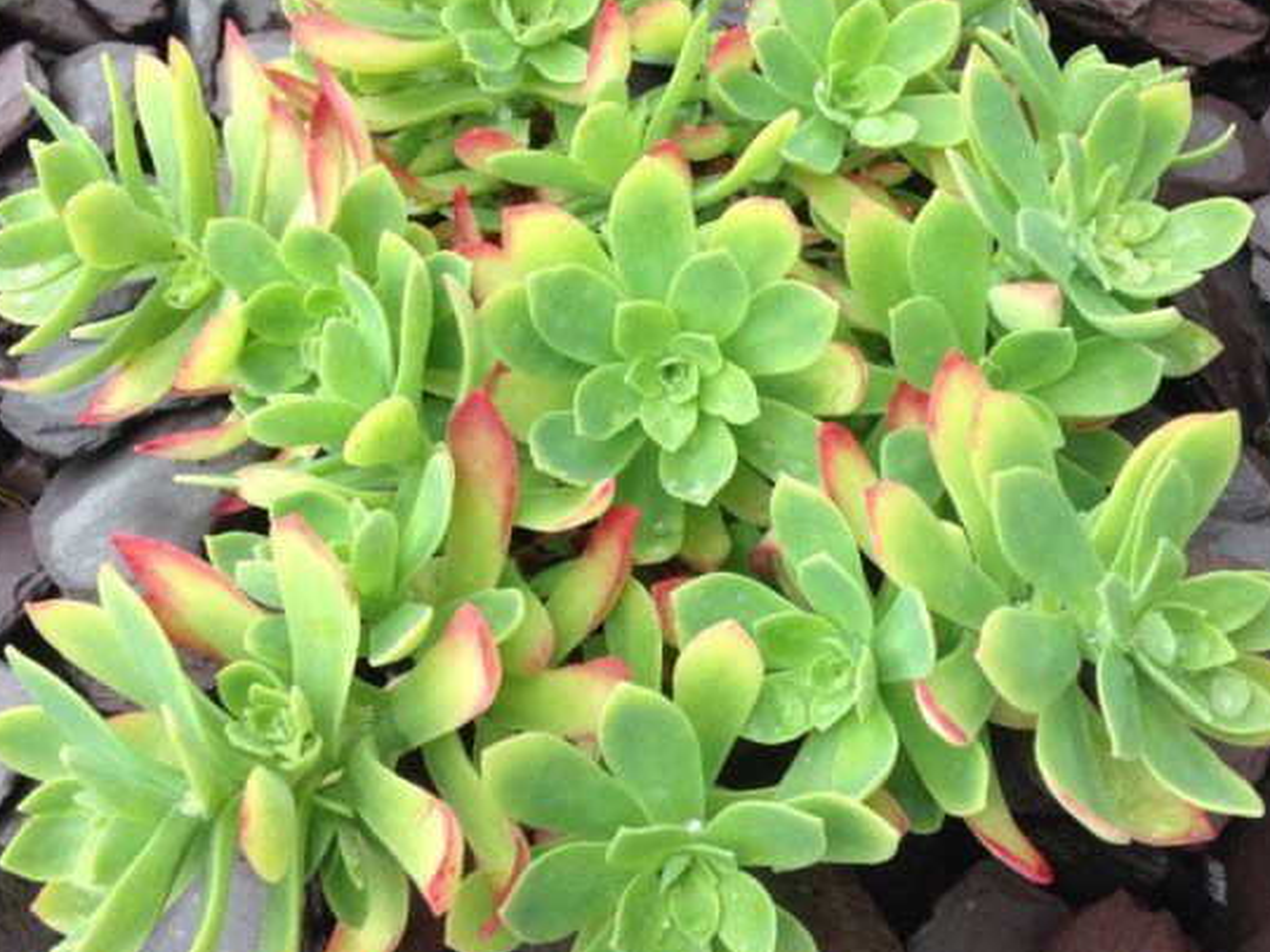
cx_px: 662
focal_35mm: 49
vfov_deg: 29.6
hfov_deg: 38.9
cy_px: 412
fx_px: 1797
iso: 50
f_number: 2.4
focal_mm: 4.12
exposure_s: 1/226
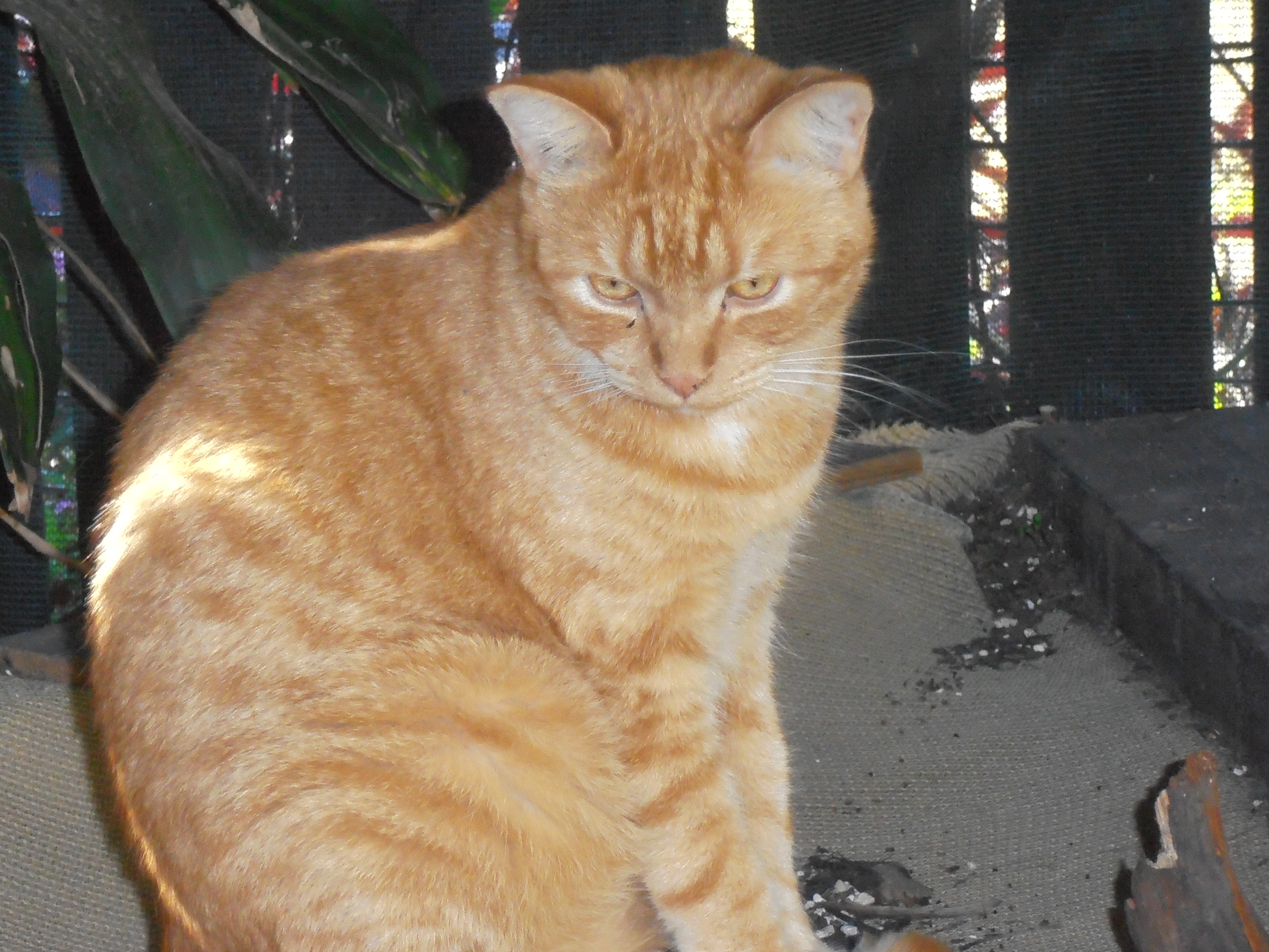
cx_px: 583
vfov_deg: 7.6
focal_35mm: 196
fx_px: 7185
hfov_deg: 10.1
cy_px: 519
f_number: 5.9
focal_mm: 29.44
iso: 800
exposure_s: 1/100
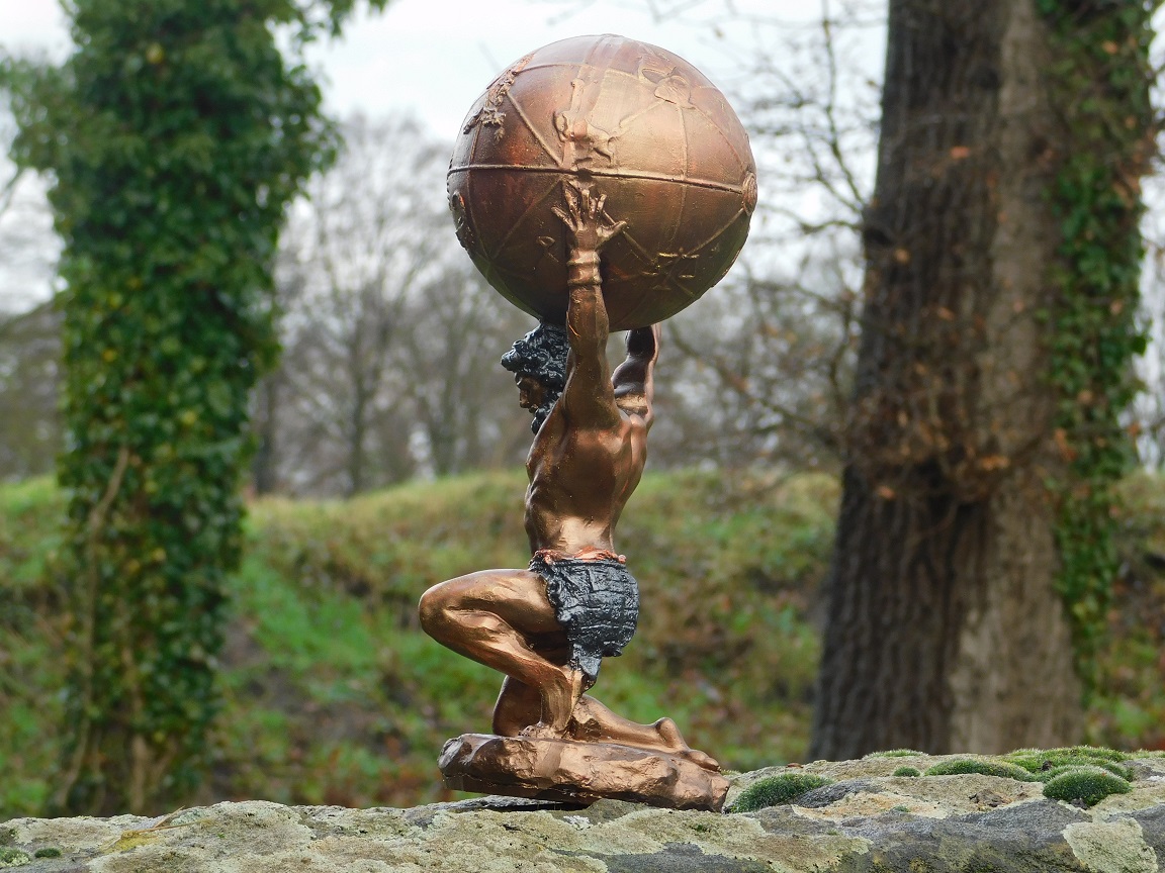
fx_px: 4981
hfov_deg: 13.3
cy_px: 436
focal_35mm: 148
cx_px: 582
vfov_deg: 10.0
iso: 125
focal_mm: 26.3
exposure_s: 1/60
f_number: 5.1
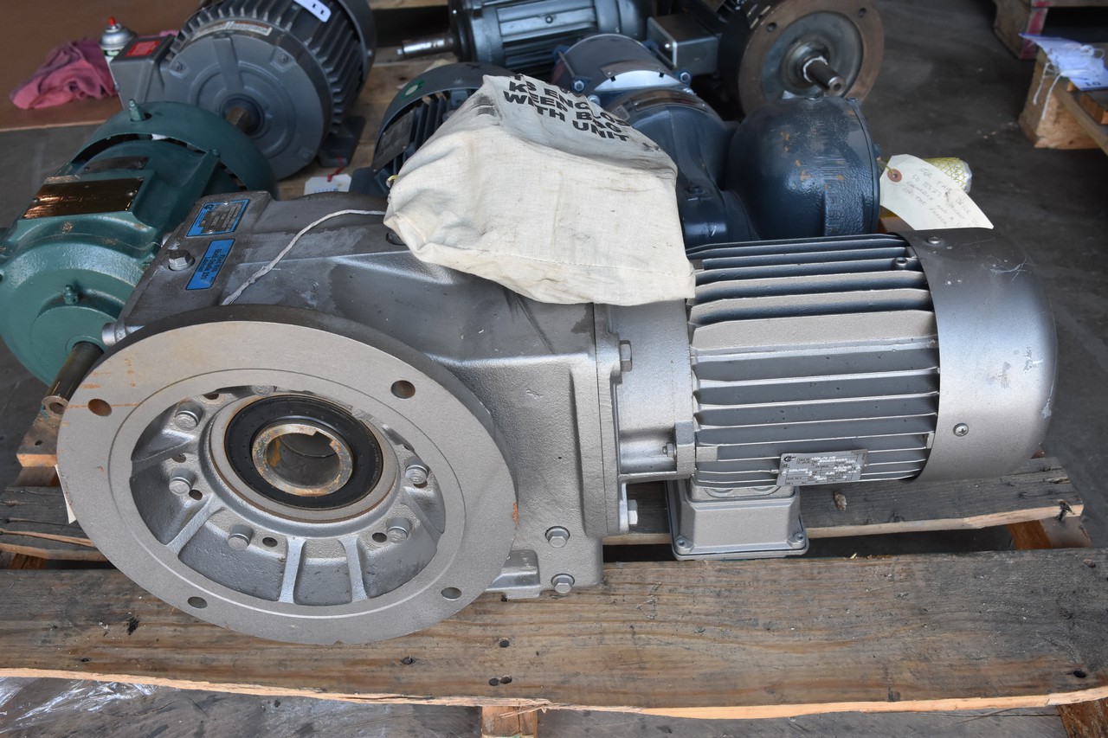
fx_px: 923
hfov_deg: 61.9
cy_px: 369
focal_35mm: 30
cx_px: 554
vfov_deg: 43.6
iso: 800
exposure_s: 1/125
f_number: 5.6
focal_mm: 20
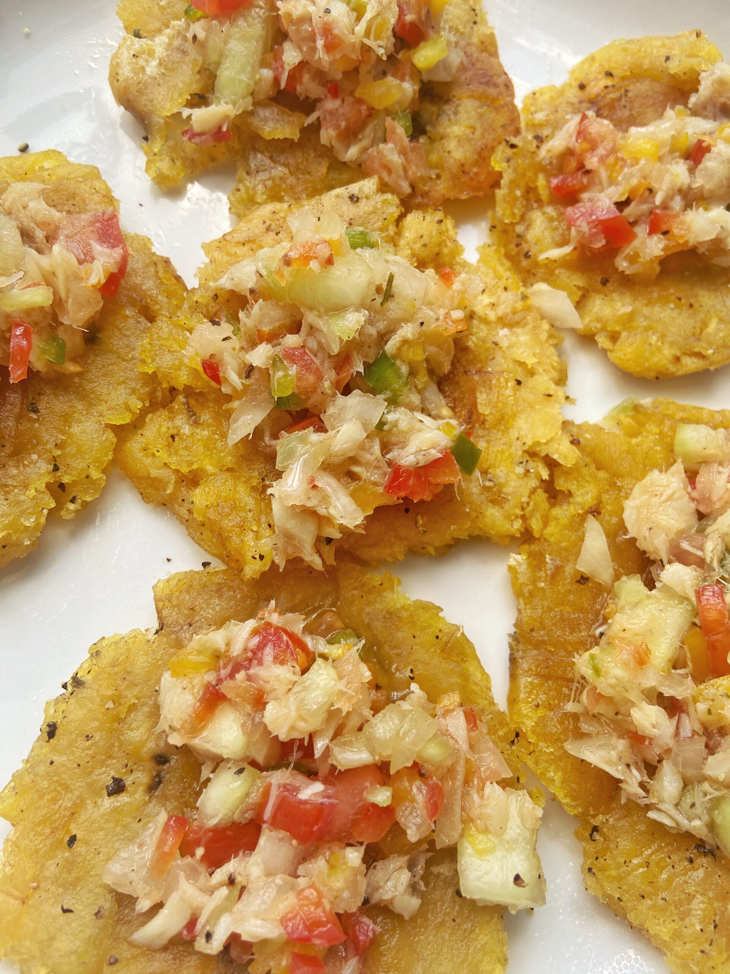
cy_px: 487
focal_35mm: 26
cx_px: 365
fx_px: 731
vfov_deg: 67.3
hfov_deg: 53.1
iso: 32
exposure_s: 1/130
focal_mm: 4.25
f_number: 1.8
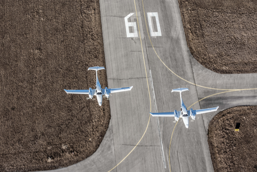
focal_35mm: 86
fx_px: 614
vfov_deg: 15.9
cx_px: 128
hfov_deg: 23.6
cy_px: 86
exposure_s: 1/250
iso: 100
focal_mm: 86
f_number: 7.1
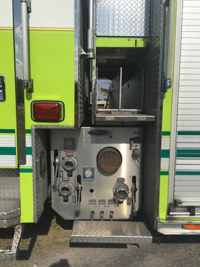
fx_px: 223
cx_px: 100
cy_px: 134
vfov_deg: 61.7
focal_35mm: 29
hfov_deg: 48.2
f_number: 2.2
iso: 32
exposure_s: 1/3968
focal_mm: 4.15
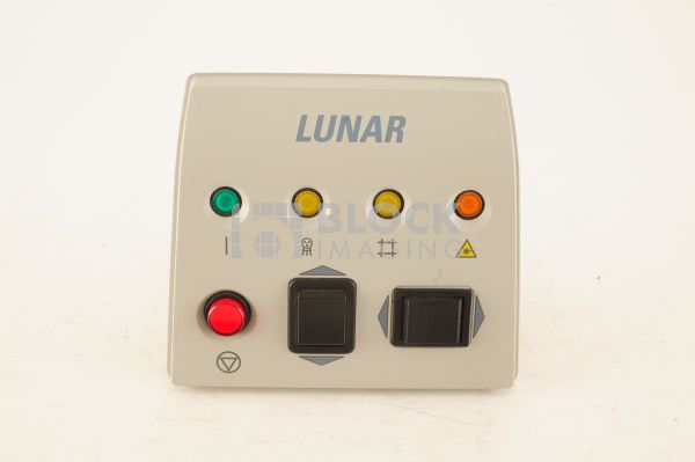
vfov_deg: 26.9
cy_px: 231
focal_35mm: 50
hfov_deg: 39.6
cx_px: 348
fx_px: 964
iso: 1600
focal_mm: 50
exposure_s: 1/160
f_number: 13
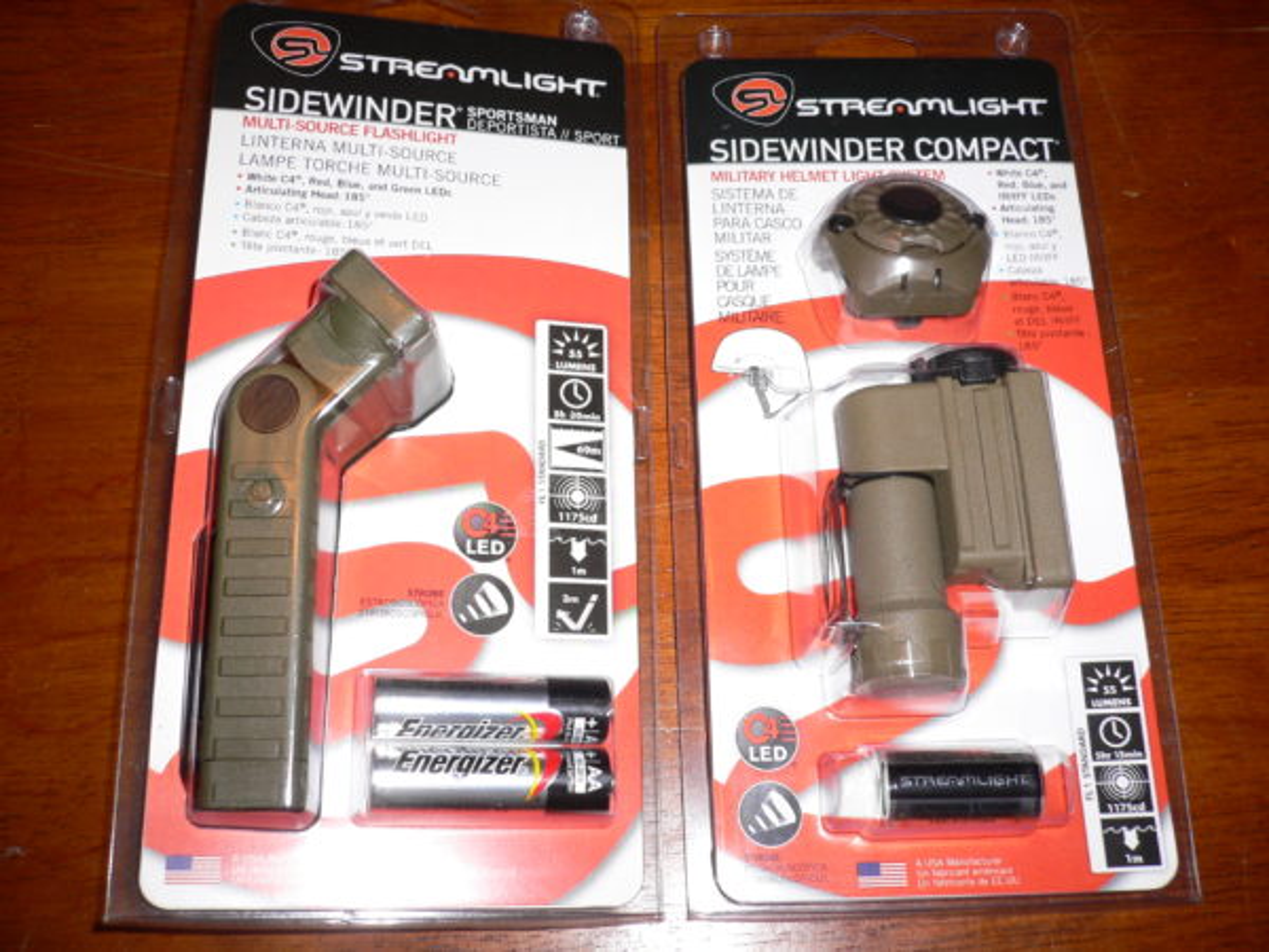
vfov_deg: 40.7
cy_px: 476
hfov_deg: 52.6
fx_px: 1283
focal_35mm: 35
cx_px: 634
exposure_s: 1/60
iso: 100
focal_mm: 5.8
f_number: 2.8
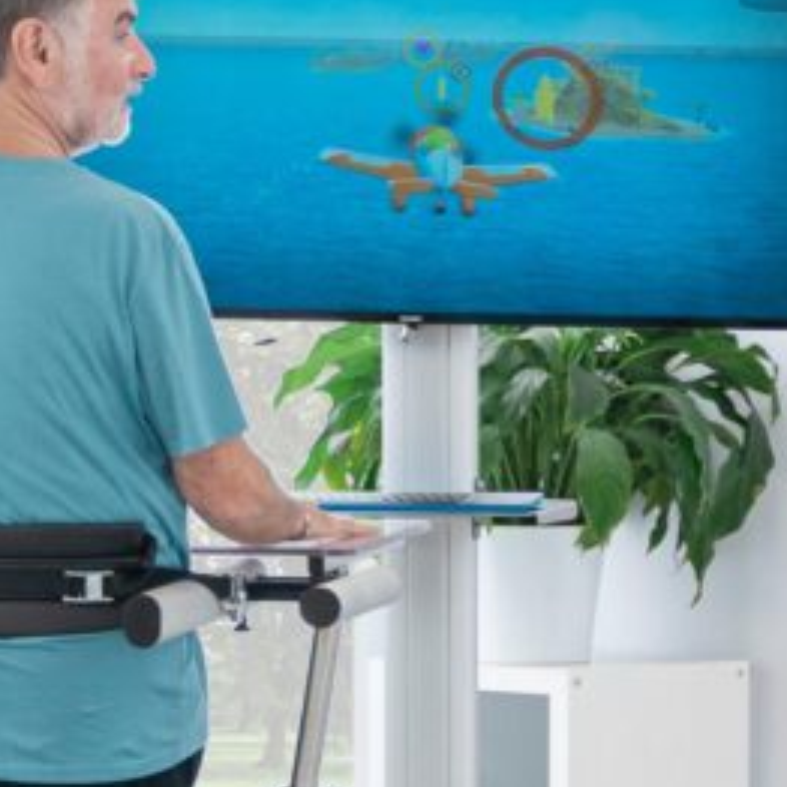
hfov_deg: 5.5
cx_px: 2709
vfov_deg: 6.0
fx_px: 7511
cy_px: 789
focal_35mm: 292
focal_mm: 44
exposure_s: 1/200
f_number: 3.5
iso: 200
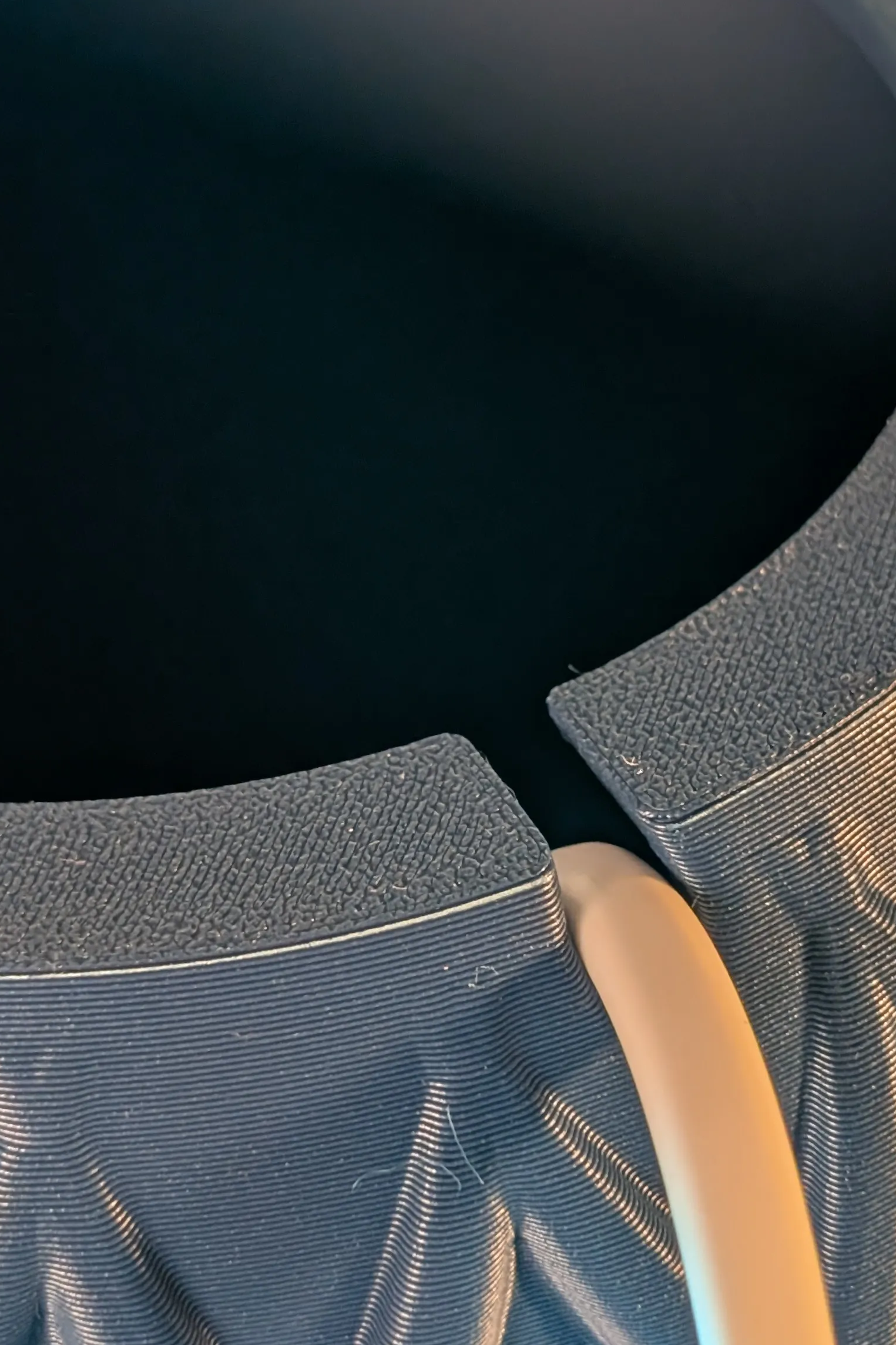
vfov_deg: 22.4
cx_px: 587
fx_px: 3398
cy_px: 727
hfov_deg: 15.0
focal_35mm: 91
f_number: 1.68
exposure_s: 1/262
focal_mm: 6.9
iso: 231
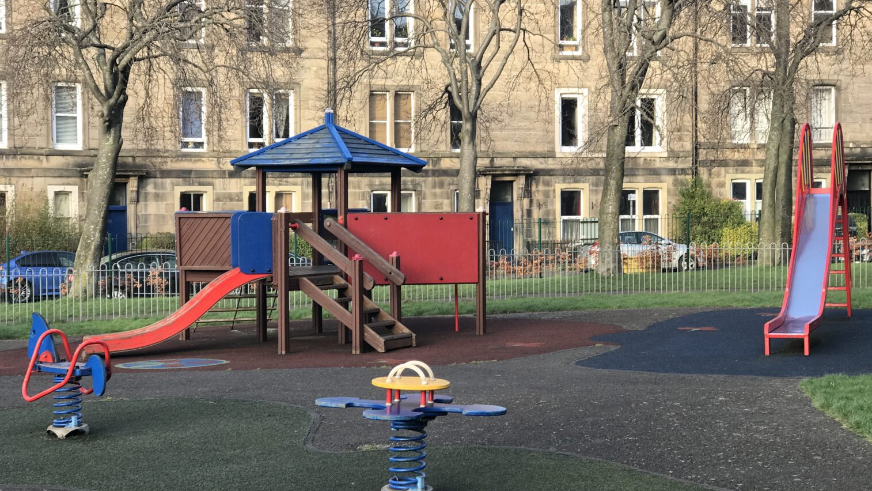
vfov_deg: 19.1
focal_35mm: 63
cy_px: 258
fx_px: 1457
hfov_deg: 33.3
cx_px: 442
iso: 20
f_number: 2.8
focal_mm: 6.6
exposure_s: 1/104
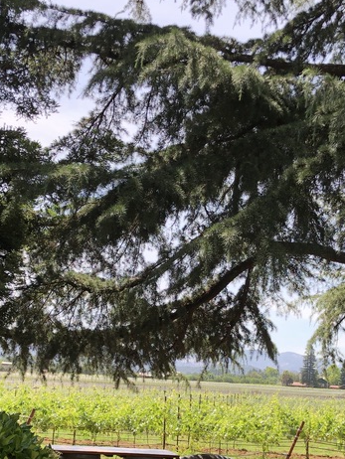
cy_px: 354
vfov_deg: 30.6
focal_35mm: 62
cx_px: 159
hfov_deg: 23.7
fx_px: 823
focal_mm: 4
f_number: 1.8
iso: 20
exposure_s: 1/475
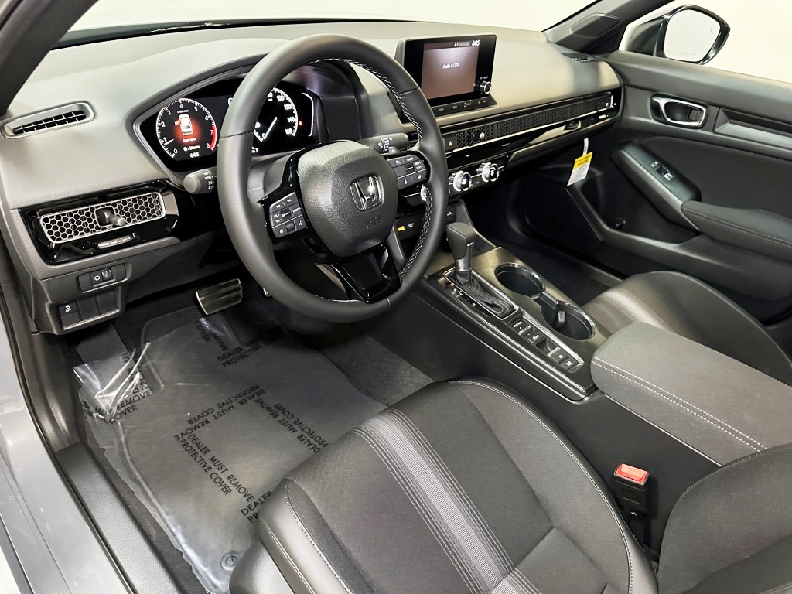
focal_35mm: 24
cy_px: 297
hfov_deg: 71.6
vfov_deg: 56.8
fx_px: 549
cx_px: 396
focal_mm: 6.86
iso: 1000
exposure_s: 1/30
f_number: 1.78
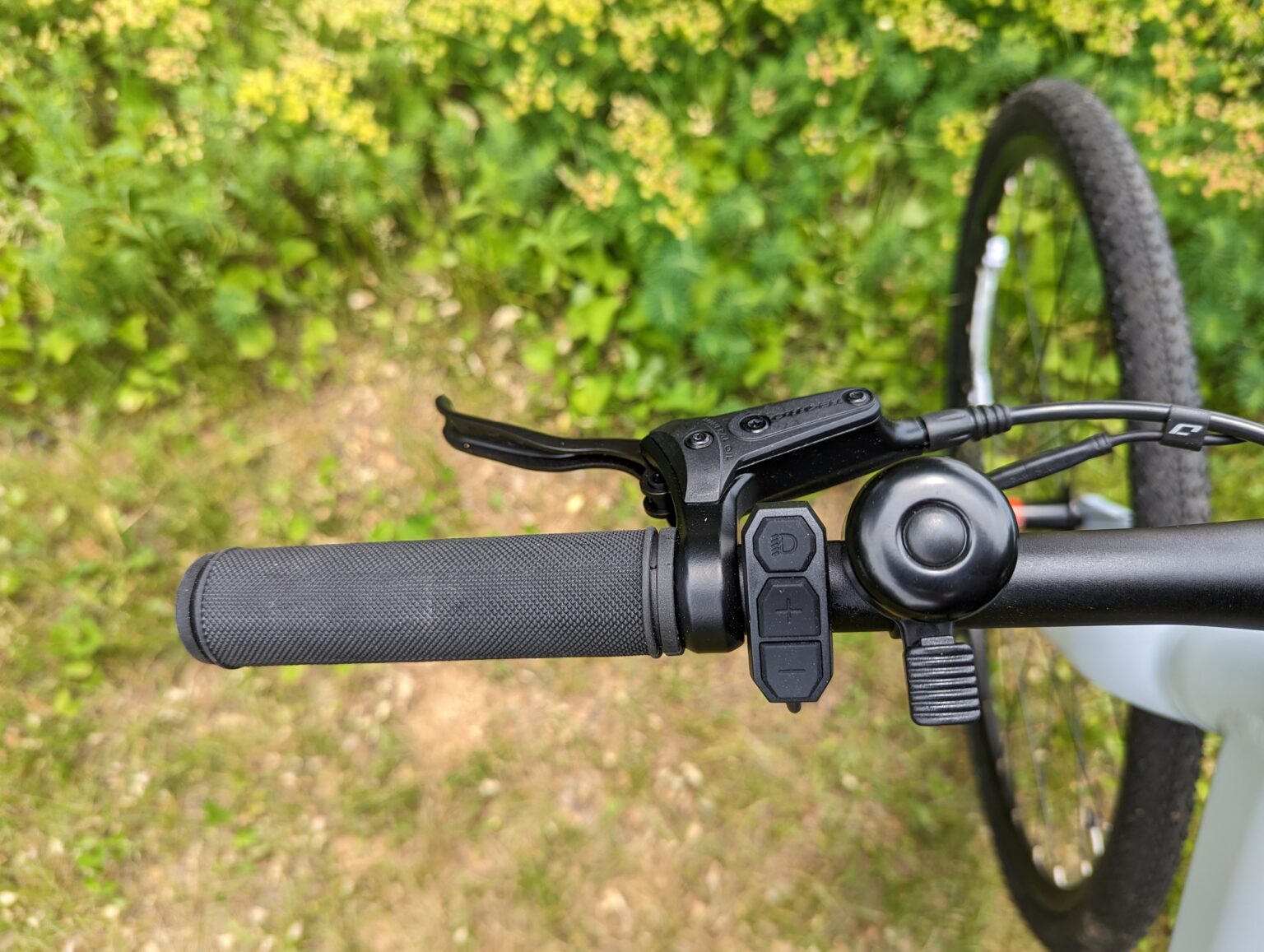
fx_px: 878
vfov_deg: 56.9
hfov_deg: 71.5
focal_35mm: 24
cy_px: 476
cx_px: 632
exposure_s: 1/335
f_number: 1.85
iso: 44
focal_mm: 6.81
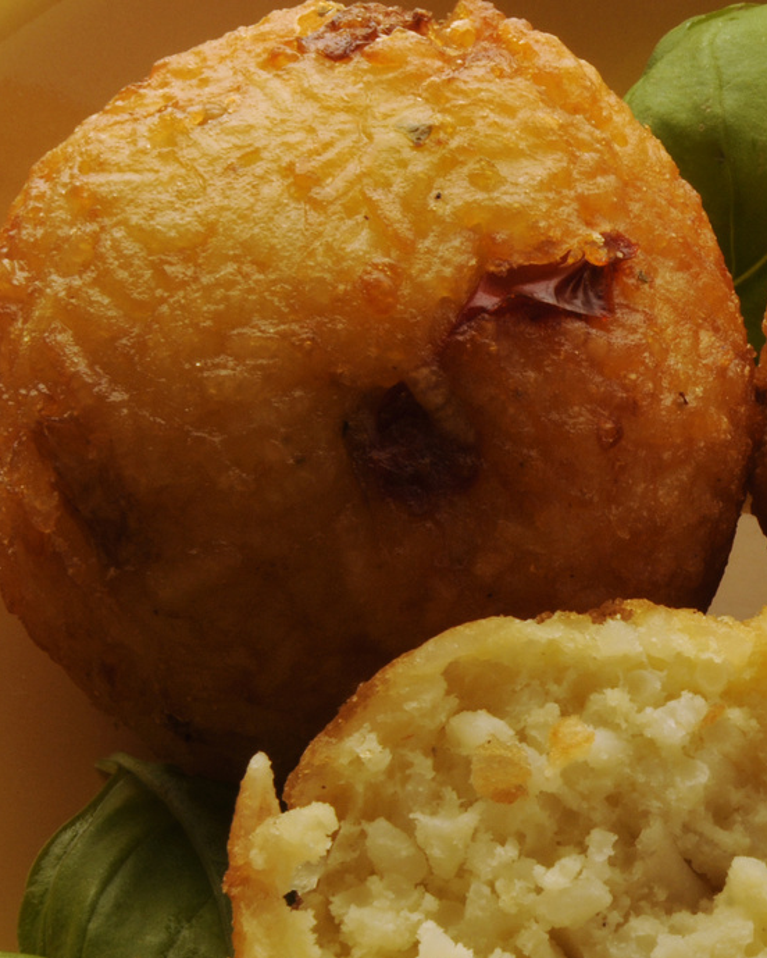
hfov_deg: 5.3
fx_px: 8311
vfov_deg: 6.6
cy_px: 725
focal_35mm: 293
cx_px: 858
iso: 200
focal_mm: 85
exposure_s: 1/125
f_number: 22
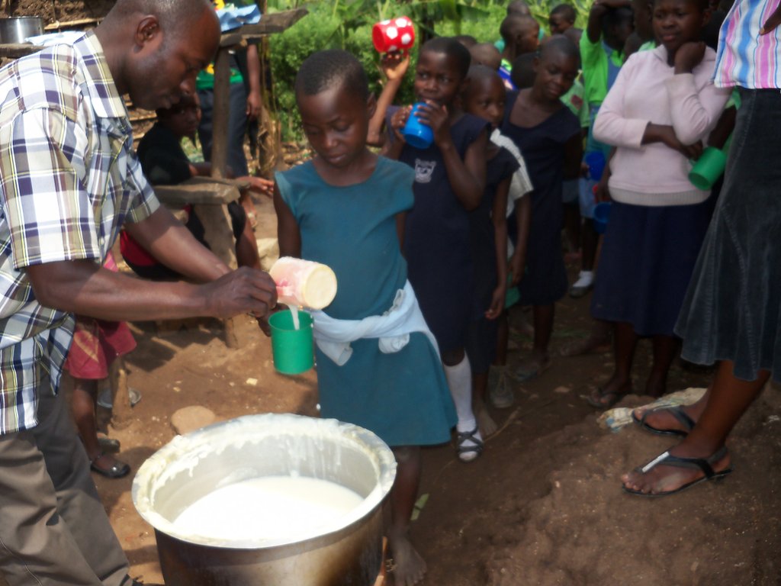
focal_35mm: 35
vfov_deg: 40.7
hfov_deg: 52.6
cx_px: 390
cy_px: 293
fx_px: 790
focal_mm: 6.2
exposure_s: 1/400
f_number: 3.5
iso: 64
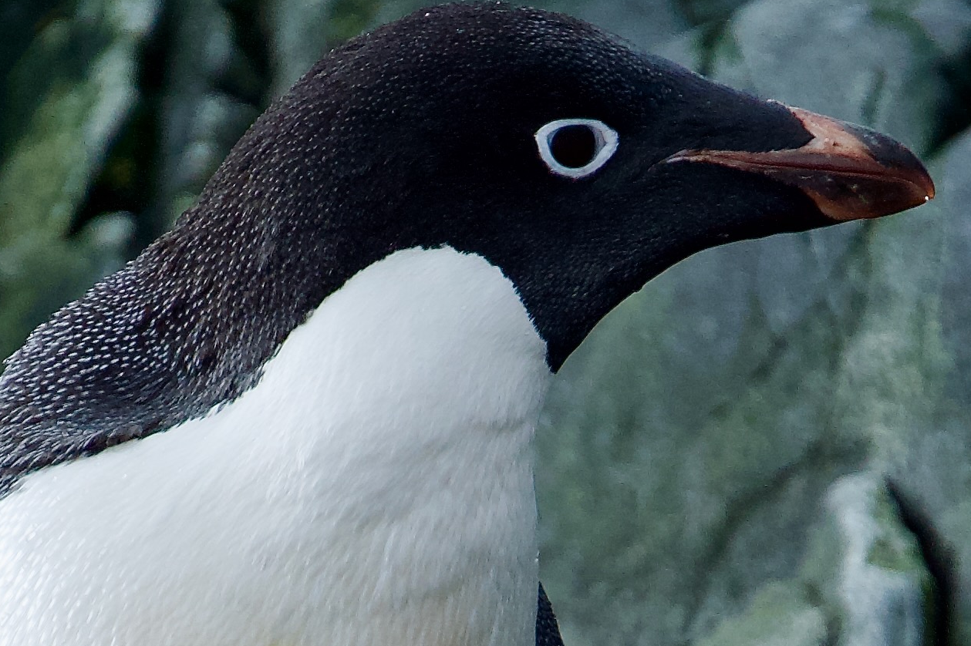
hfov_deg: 2.4
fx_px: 23264
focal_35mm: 863
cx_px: 604
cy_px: 204
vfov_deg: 1.6
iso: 1000
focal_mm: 600
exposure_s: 1/1000
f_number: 6.3
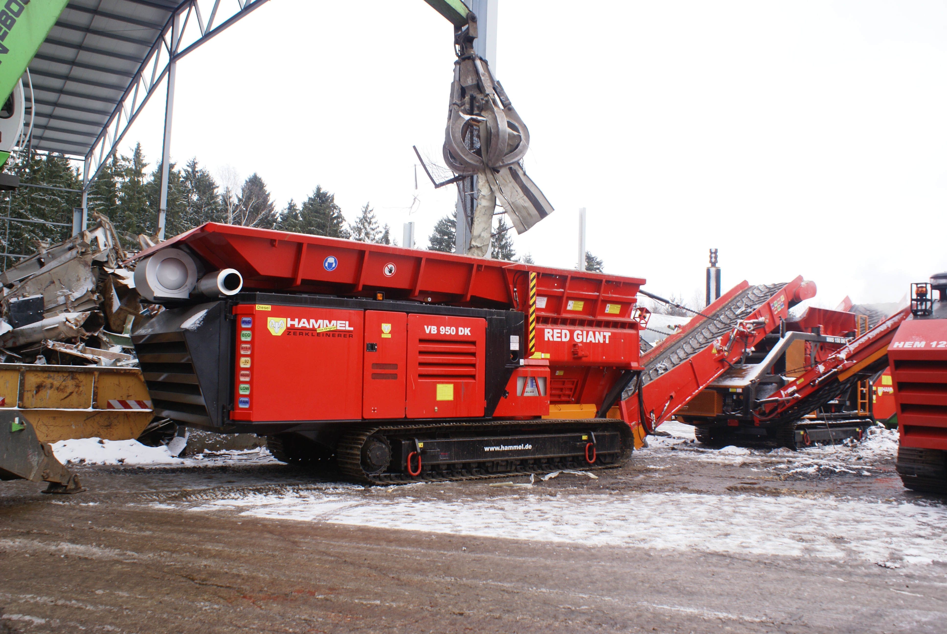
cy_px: 317
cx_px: 474
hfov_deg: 61.9
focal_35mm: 30
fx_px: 790
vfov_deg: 43.7
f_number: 8
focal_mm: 20
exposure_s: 1/60
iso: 100
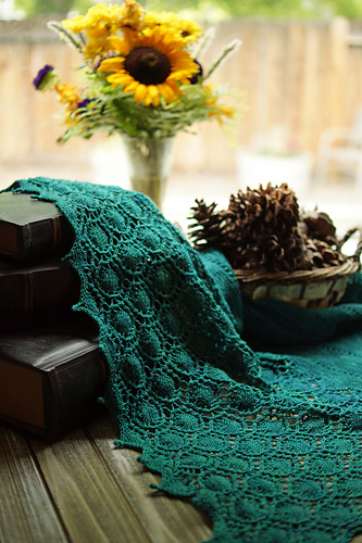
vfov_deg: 37.9
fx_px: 792
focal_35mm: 52
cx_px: 181
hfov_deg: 25.7
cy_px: 272
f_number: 1.8
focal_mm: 35
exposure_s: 1/60
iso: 100
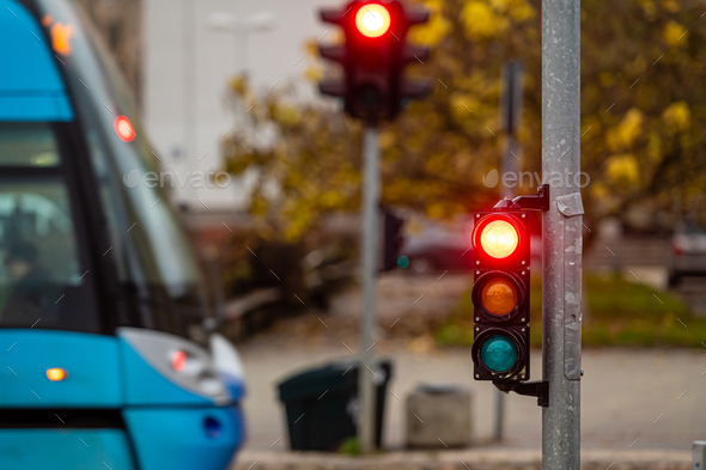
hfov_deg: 12.1
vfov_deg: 8.1
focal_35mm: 170
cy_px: 235
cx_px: 353
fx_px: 3333
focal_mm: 170
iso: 400
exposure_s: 1/160
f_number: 4
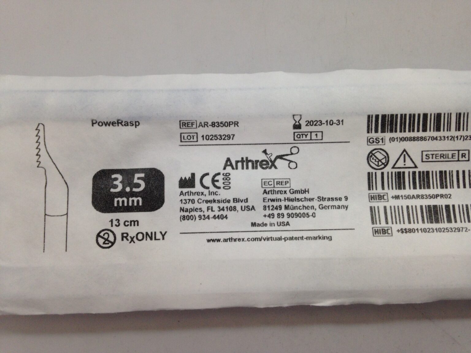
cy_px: 176
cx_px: 236
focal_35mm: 33
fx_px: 449
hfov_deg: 55.4
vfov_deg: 42.9
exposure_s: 1/120
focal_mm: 4.12
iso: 80
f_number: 2.4
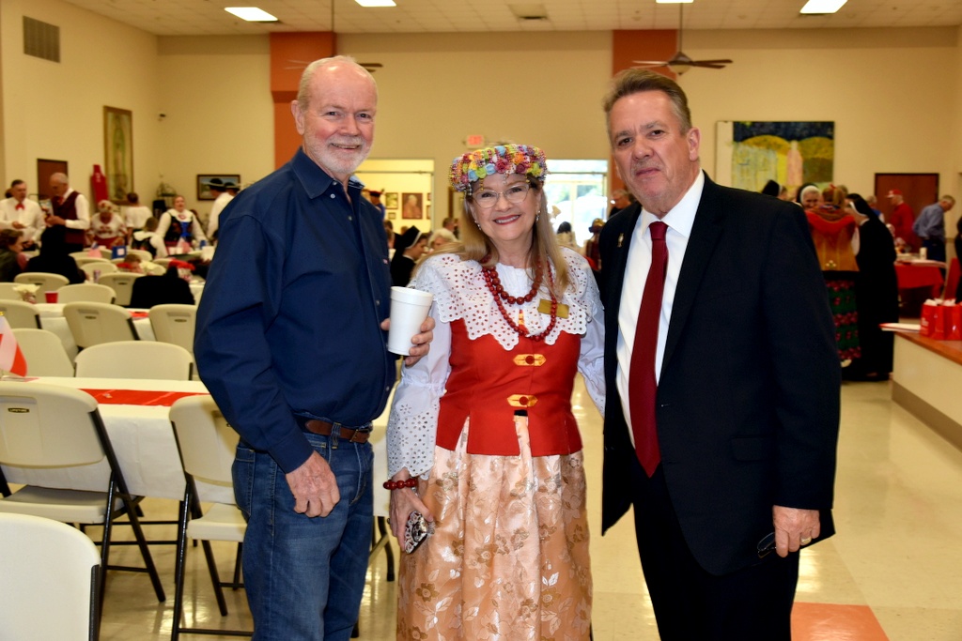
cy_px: 320
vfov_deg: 33.4
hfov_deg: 48.5
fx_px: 1069
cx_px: 481
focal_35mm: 40
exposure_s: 1/60
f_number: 6.3
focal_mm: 40
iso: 800
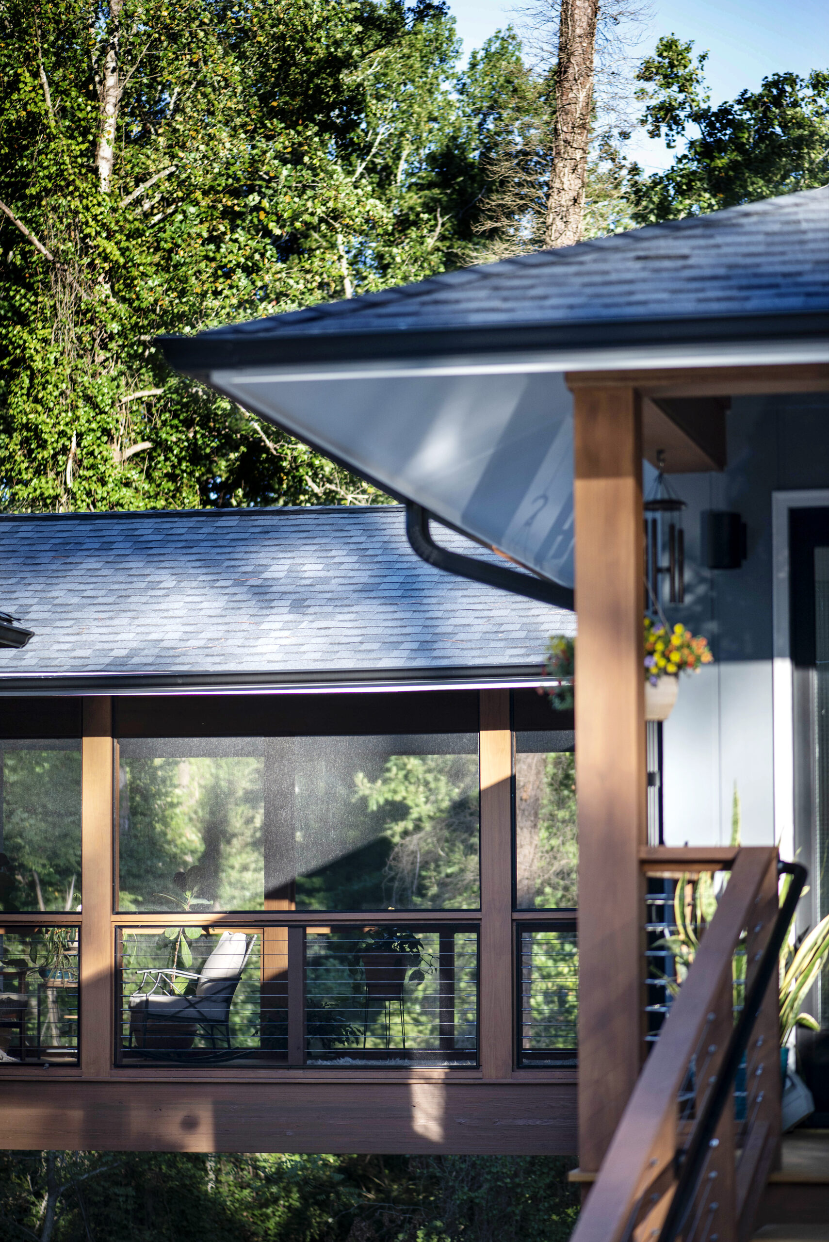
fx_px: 3623
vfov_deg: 19.4
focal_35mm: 105
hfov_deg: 13.1
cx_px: 414
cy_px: 621
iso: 400
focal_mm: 105
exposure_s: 1/500
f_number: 4
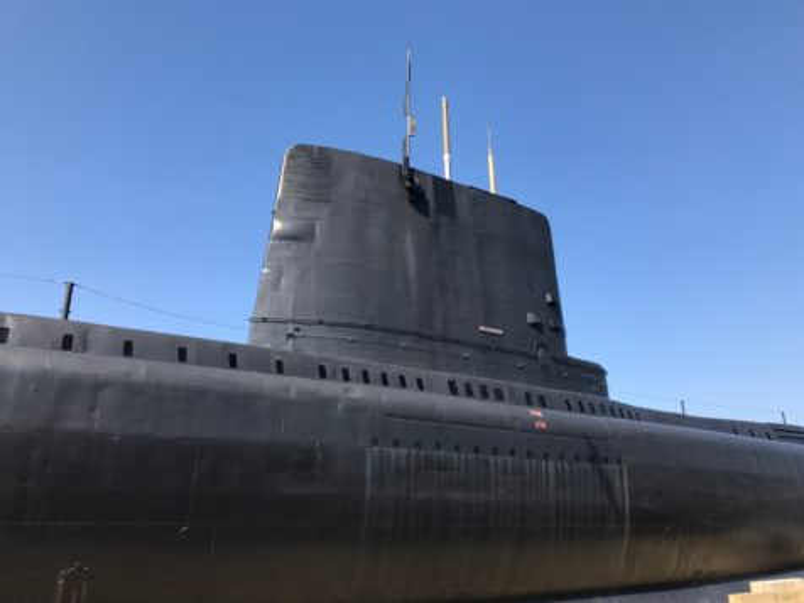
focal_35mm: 28
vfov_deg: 49.7
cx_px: 402
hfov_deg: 63.4
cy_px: 302
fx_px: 650
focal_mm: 3.99
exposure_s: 1/1350
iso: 20
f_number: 1.8
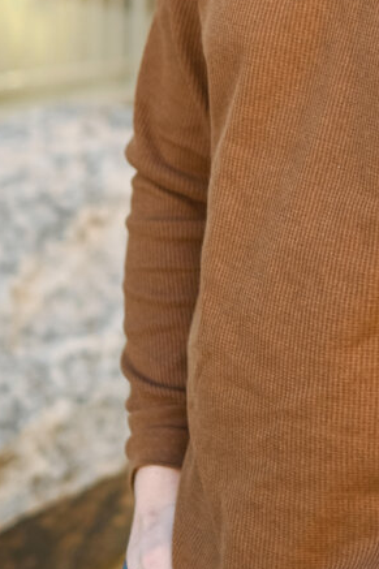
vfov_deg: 16.4
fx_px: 1944
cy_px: 22
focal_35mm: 123
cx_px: 442
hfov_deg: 11.0
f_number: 2.2
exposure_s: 1/500
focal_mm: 35
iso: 250
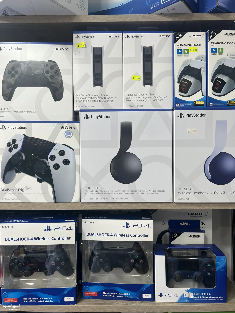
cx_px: 118
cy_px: 156
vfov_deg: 67.3
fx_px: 235
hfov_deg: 53.1
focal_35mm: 26
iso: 32
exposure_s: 1/121
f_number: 1.5
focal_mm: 5.7
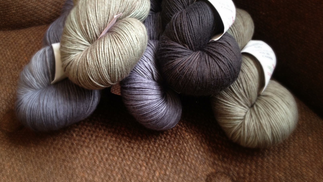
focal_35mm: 39
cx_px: 158
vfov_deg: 30.3
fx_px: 334
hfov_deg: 51.6
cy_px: 67
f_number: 2.4
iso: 64
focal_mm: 4.28
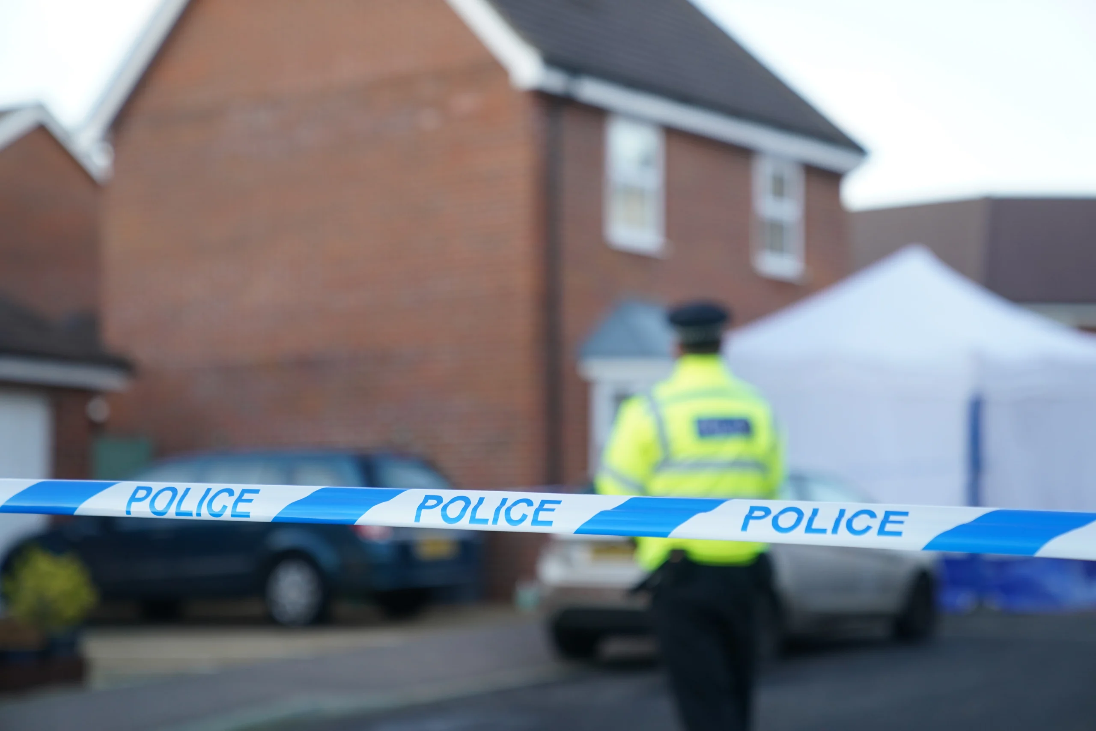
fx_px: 2131
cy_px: 366
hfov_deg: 28.8
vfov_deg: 19.5
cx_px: 548
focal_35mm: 70
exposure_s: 1/400
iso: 1000
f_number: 2.8
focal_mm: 70
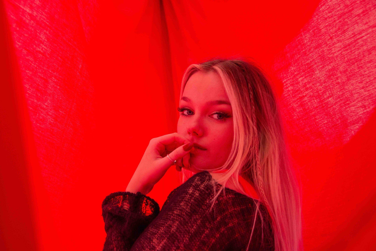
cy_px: 126
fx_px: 564
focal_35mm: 54
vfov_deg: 25.1
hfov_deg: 36.9
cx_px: 188
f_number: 4.2
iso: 1600
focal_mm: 36
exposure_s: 1/160
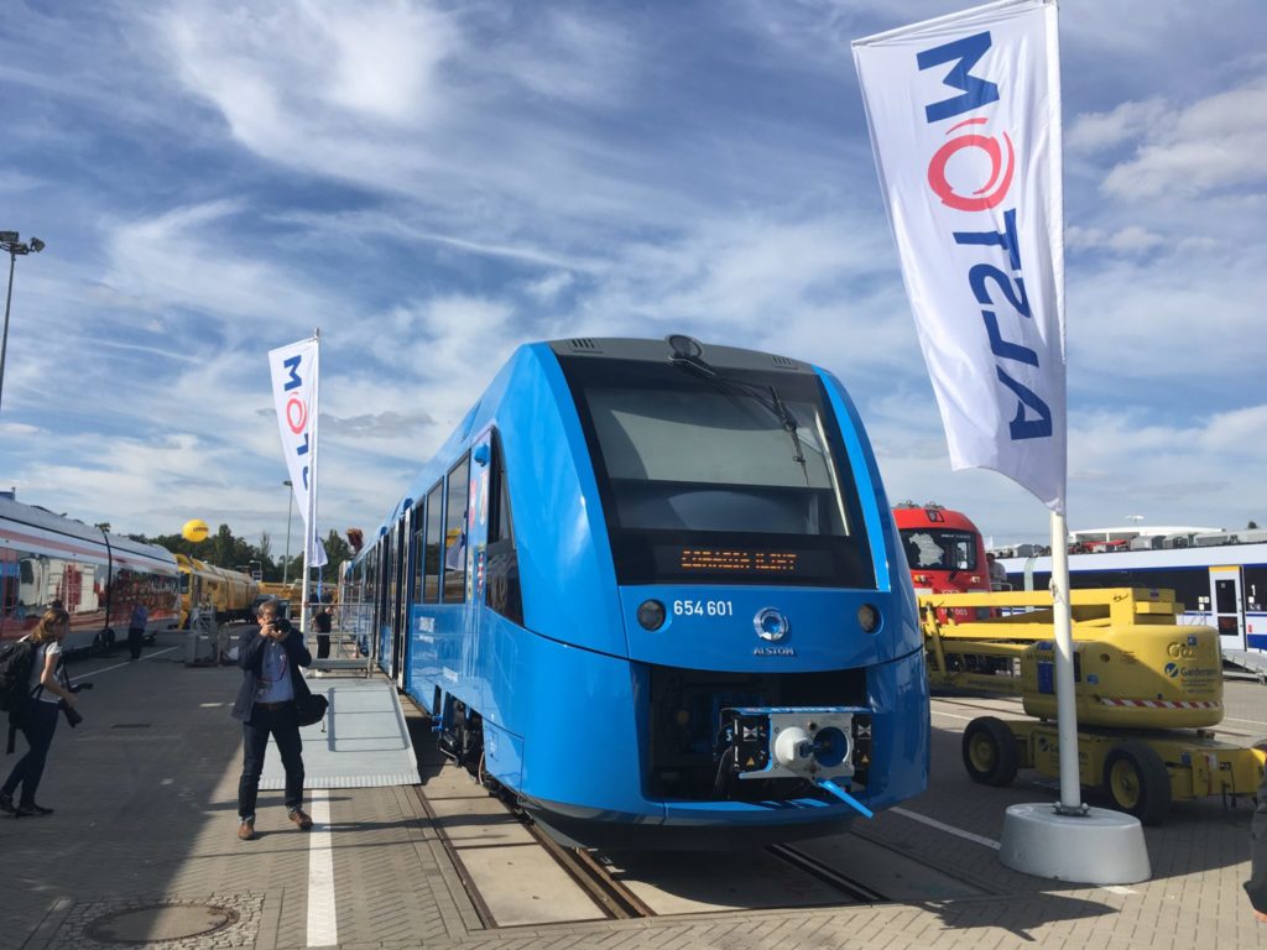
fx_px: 1061
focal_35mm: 29
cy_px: 475
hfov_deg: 61.7
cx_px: 634
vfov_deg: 48.2
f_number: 2.2
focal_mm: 4.15
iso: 25
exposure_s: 1/2024
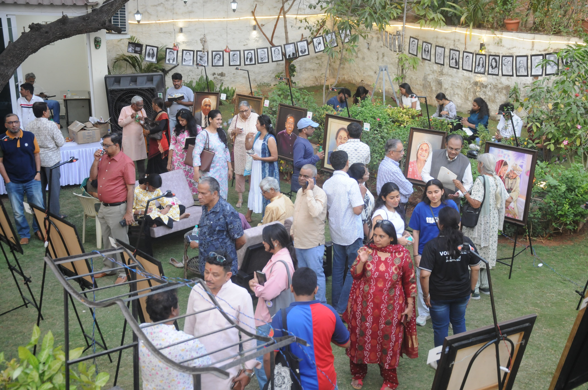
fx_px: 783
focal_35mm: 48
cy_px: 195
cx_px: 294
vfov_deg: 28.0
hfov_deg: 41.2
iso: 800
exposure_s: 1/125
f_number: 4.2
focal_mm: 32
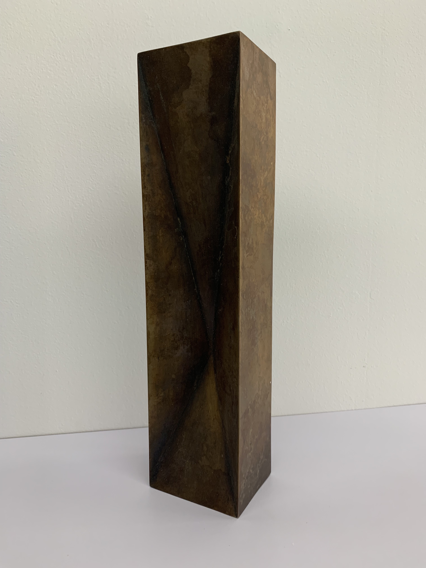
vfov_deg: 67.3
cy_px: 284
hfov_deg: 53.1
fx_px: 427
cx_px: 213
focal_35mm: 26
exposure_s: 1/121
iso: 80
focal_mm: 4.25
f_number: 1.8
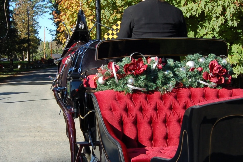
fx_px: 310
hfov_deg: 42.5
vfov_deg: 29.2
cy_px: 89
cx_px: 148
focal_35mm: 46
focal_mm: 18
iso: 200
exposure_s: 1/200
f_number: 8
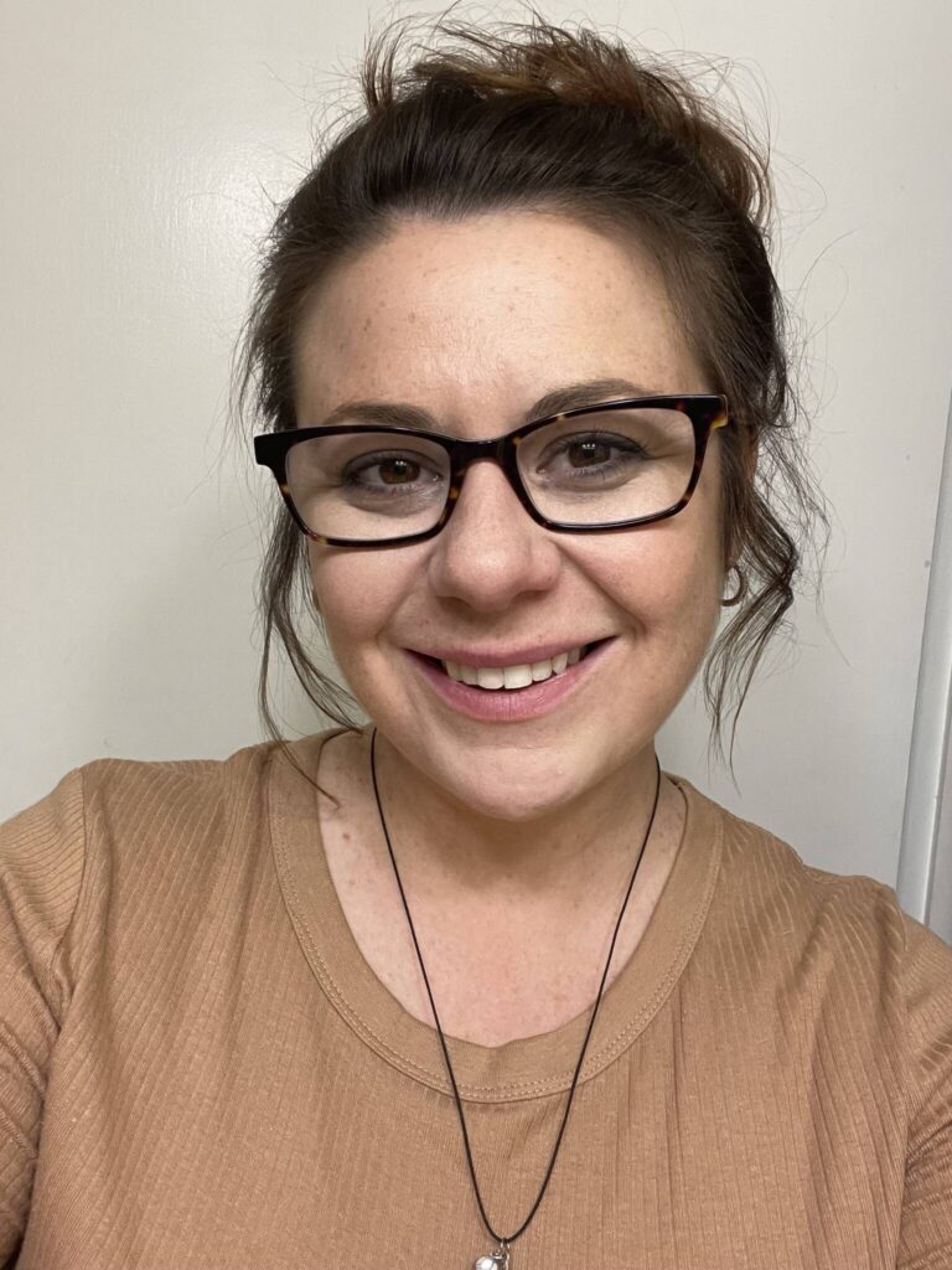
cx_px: 476
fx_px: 1100
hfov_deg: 46.8
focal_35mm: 30
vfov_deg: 60.0
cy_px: 635
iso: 160
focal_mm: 2.71
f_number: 2.2
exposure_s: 1/60
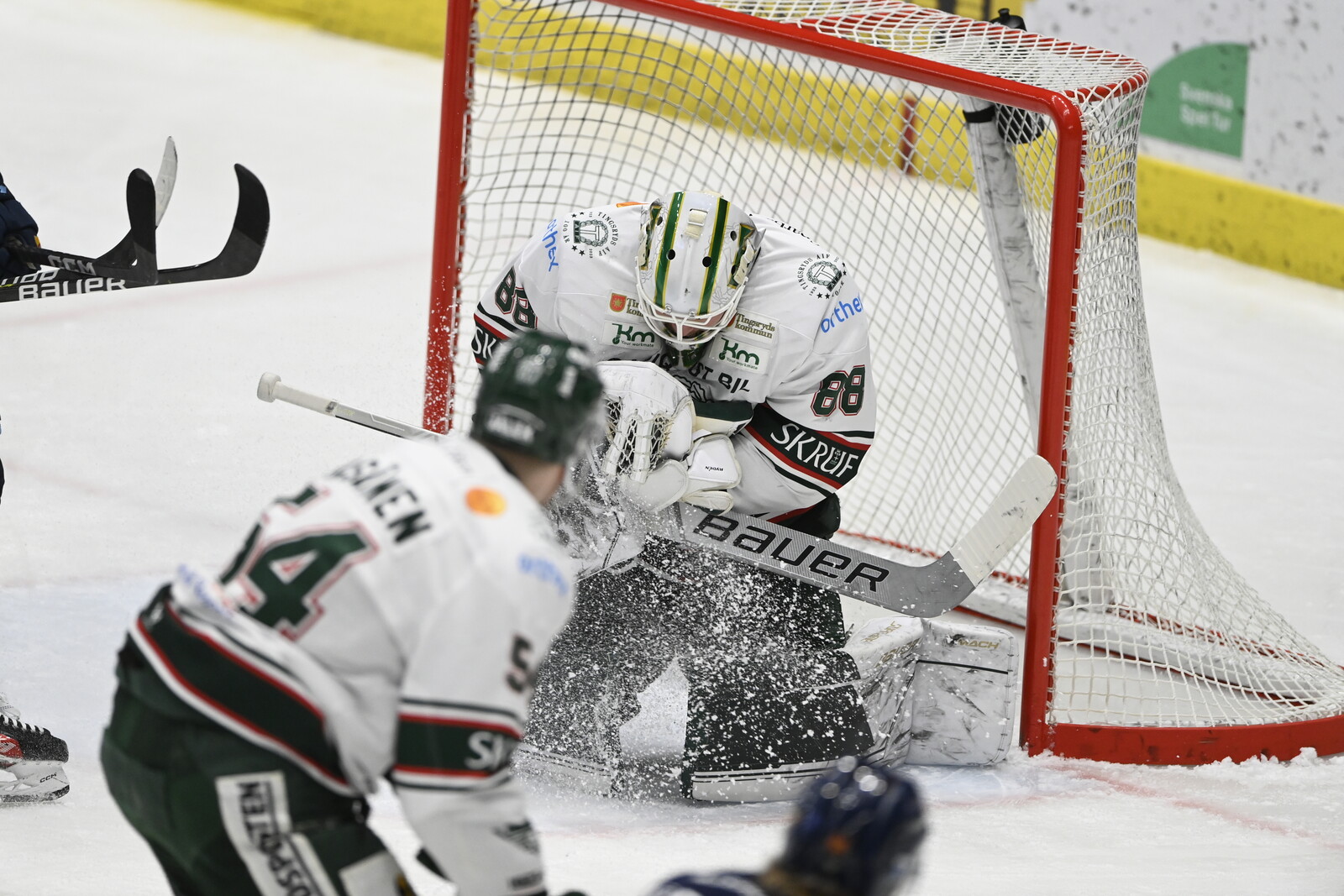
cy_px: 448
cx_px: 672
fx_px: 22400
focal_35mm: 600
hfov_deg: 3.4
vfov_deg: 2.3
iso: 4000
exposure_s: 1/1000
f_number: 4
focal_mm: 600
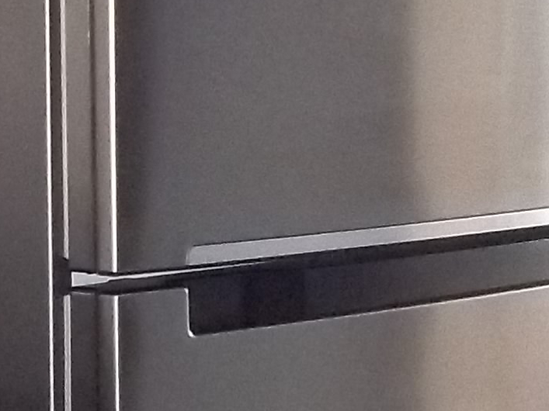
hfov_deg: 10.1
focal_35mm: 194
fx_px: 3076
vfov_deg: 7.7
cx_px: 600
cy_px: 183
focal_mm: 5.7
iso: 400
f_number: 2.9
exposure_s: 1/40
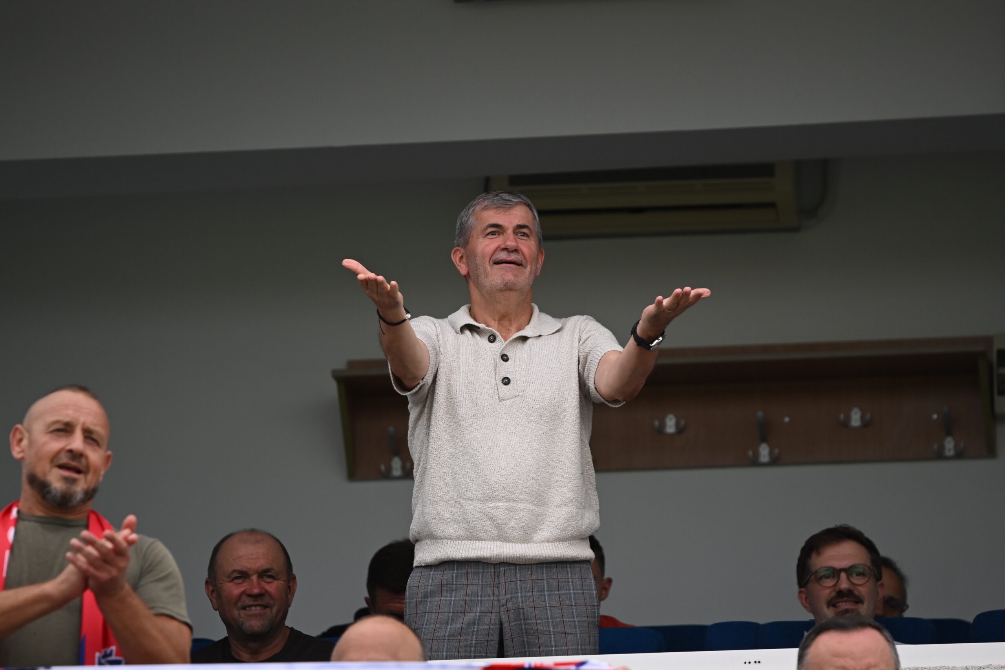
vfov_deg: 6.9
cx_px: 502
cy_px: 335
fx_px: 5583
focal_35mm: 200
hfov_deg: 10.3
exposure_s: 1/1250
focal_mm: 200
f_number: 2.8
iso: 320
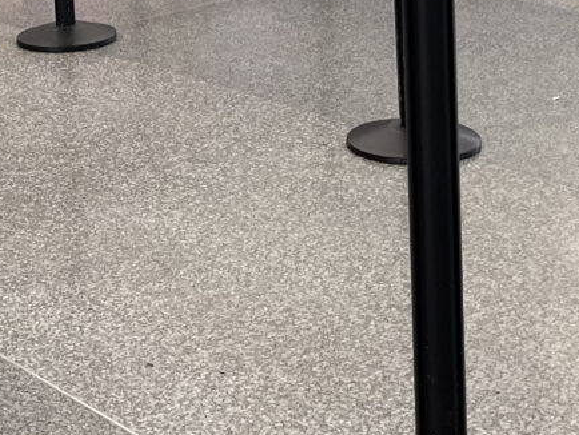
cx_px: 108
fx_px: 1540
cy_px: -212
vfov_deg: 14.9
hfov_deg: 21.0
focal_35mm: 92
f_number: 1.6
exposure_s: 1/90
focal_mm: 5.1
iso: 125
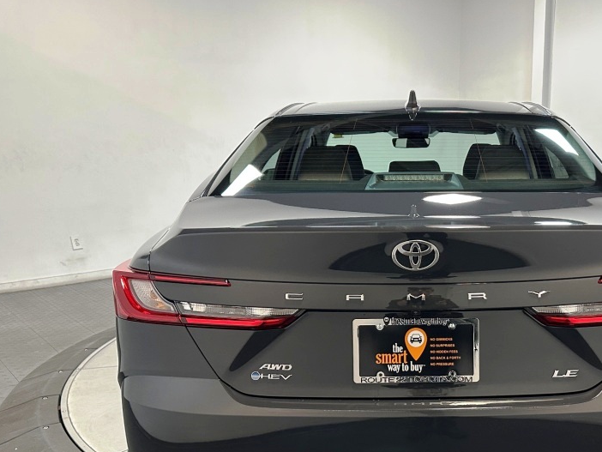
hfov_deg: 51.3
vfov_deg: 39.9
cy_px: 321
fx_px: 609
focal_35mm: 35
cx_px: 419
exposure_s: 1/60
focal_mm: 6.86
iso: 320
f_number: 1.78
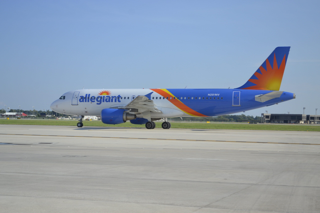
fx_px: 640
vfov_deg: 18.9
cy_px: 106
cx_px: 160
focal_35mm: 72
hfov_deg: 28.1
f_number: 6.3
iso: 400
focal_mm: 48
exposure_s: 1/1600
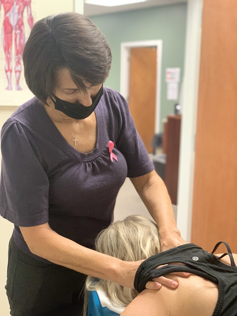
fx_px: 475
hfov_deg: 28.0
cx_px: 118
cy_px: 158
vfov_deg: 36.8
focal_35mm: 52
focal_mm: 6
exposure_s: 1/60
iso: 400
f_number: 2.4
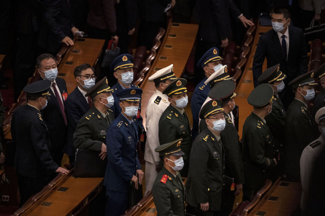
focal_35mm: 370
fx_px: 3340
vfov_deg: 3.7
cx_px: 162
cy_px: 108
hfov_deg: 5.6
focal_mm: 370
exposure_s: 1/500
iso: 3200
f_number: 4
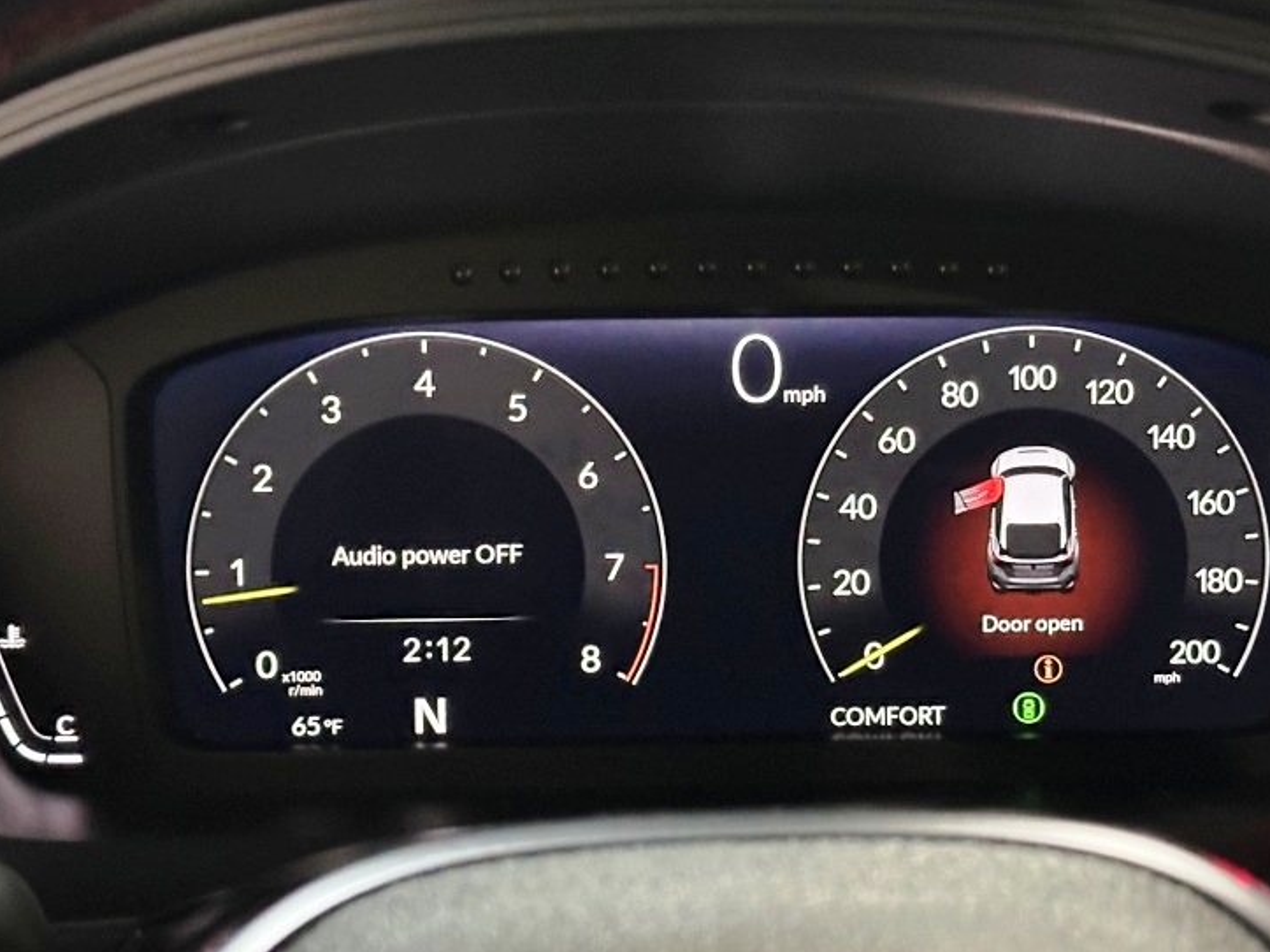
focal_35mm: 68
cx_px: 776
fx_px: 2494
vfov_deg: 21.6
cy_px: 502
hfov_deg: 28.5
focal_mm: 6.86
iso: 640
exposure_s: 1/24
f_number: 1.78
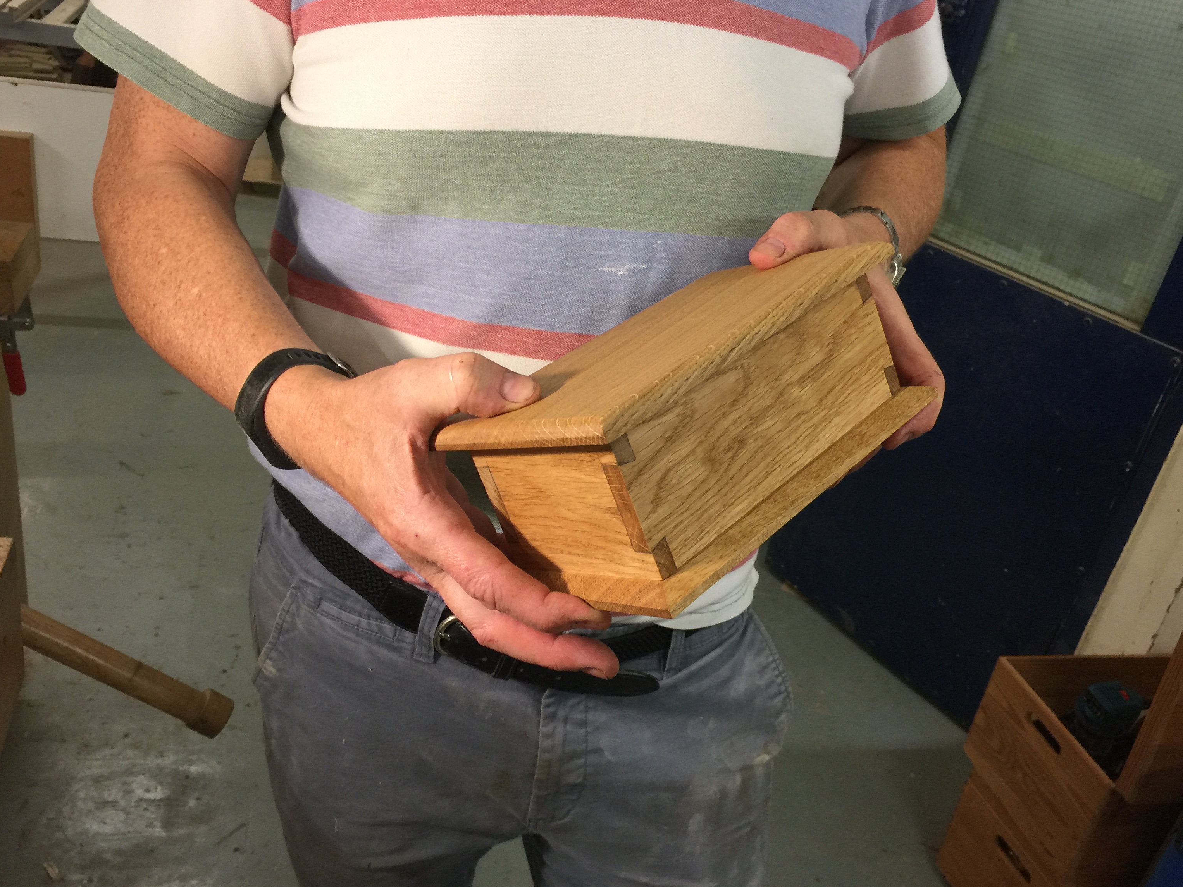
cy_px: 430
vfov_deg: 45.4
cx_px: 572
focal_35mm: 31
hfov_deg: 58.3
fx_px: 1059
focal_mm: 4.15
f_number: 2.2
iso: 50
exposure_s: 1/17
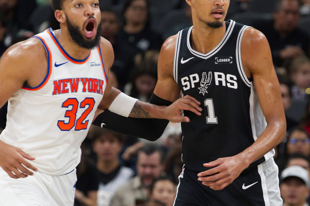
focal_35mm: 393
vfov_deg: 3.5
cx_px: 141
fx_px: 3383
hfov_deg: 5.2
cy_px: 101
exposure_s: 1/1000
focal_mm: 280
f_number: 2.4
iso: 4000
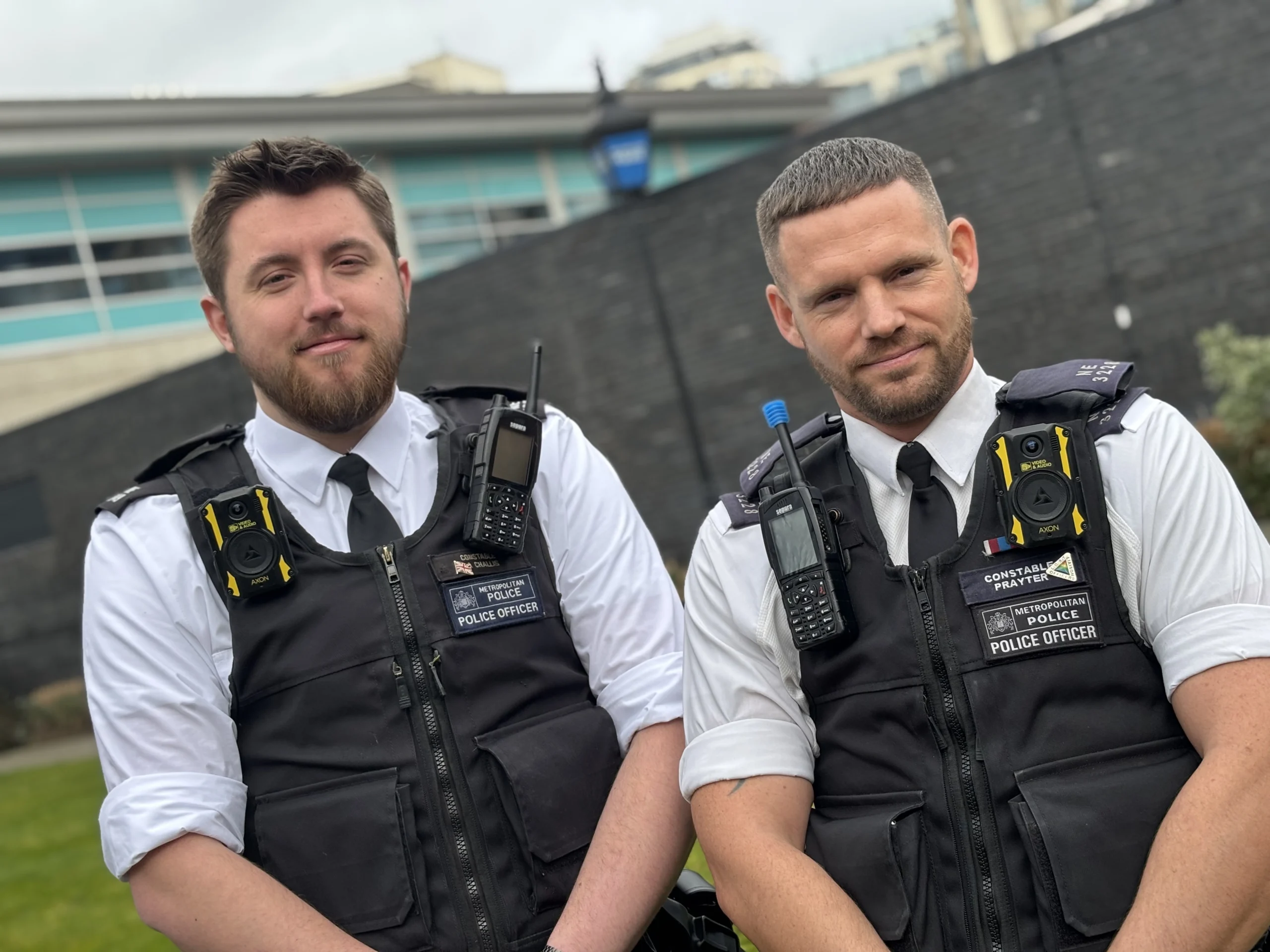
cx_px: 635
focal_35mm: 52
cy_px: 476
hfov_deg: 36.8
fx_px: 1908
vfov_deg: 28.0
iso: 32
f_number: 1.6
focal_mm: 5.96
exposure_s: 1/473
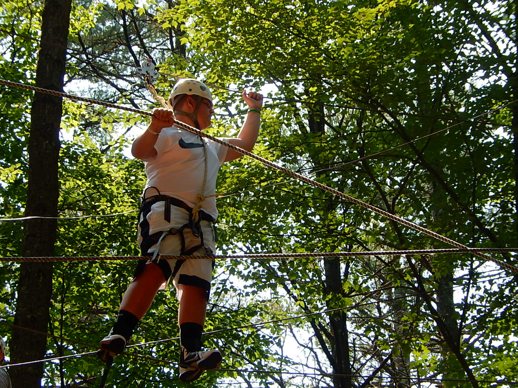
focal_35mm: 147
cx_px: 259
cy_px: 194
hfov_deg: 13.4
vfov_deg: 10.1
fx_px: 2200
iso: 125
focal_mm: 26.4
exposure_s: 1/160
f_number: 5.6
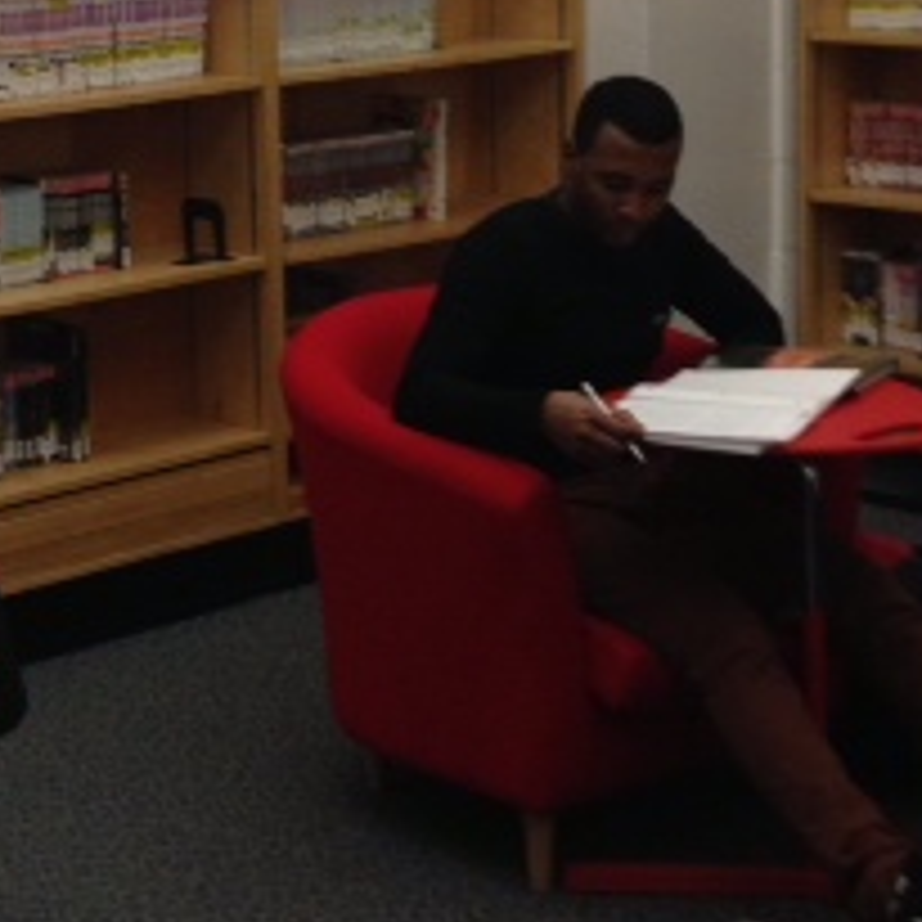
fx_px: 2742
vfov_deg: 18.9
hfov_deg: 18.7
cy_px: 148
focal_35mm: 91
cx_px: 36
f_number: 2.4
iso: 160
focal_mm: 4.13
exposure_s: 1/20
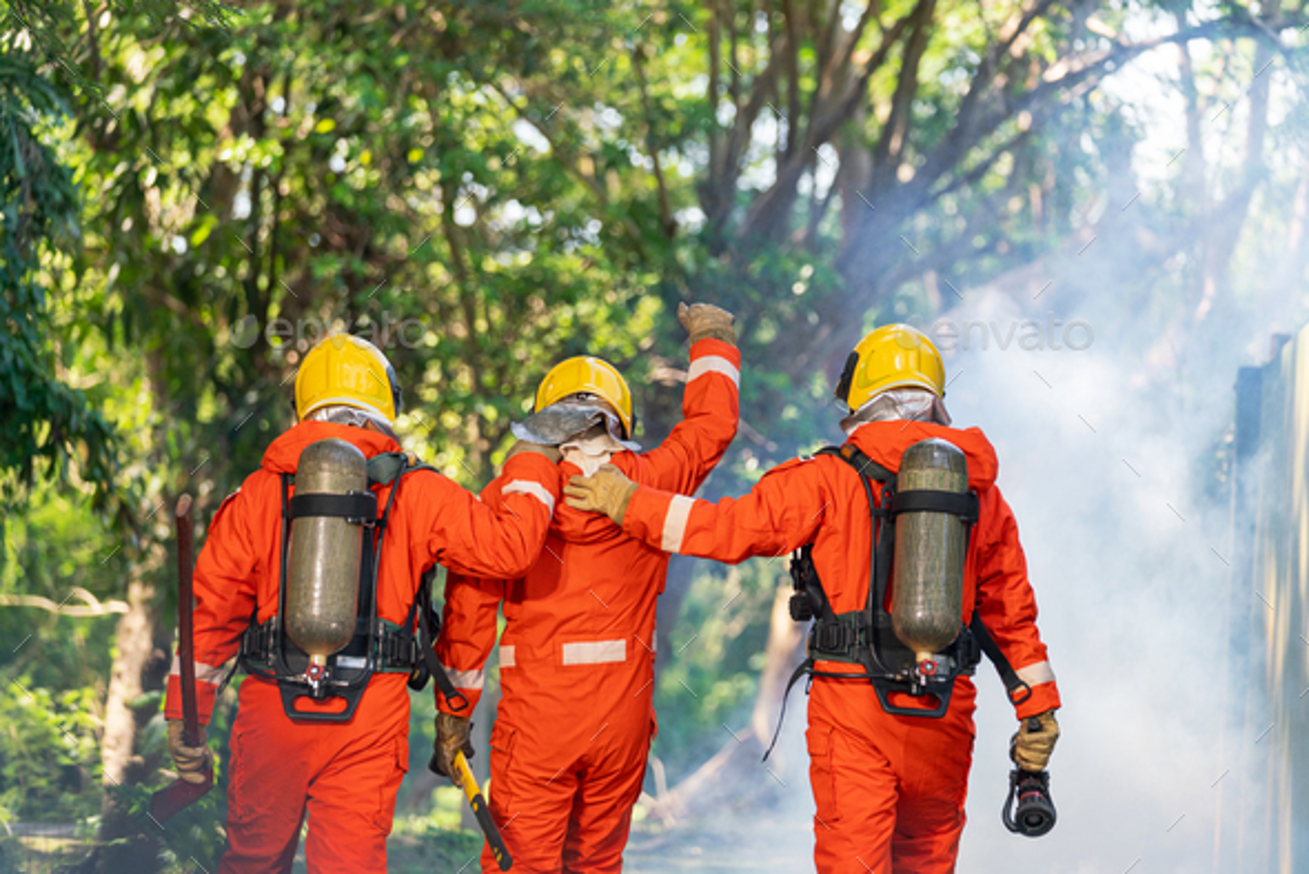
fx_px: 5093
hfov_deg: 14.6
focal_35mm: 140
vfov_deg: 9.8
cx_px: 654
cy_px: 437
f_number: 3.2
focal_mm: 140
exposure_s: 1/640
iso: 400
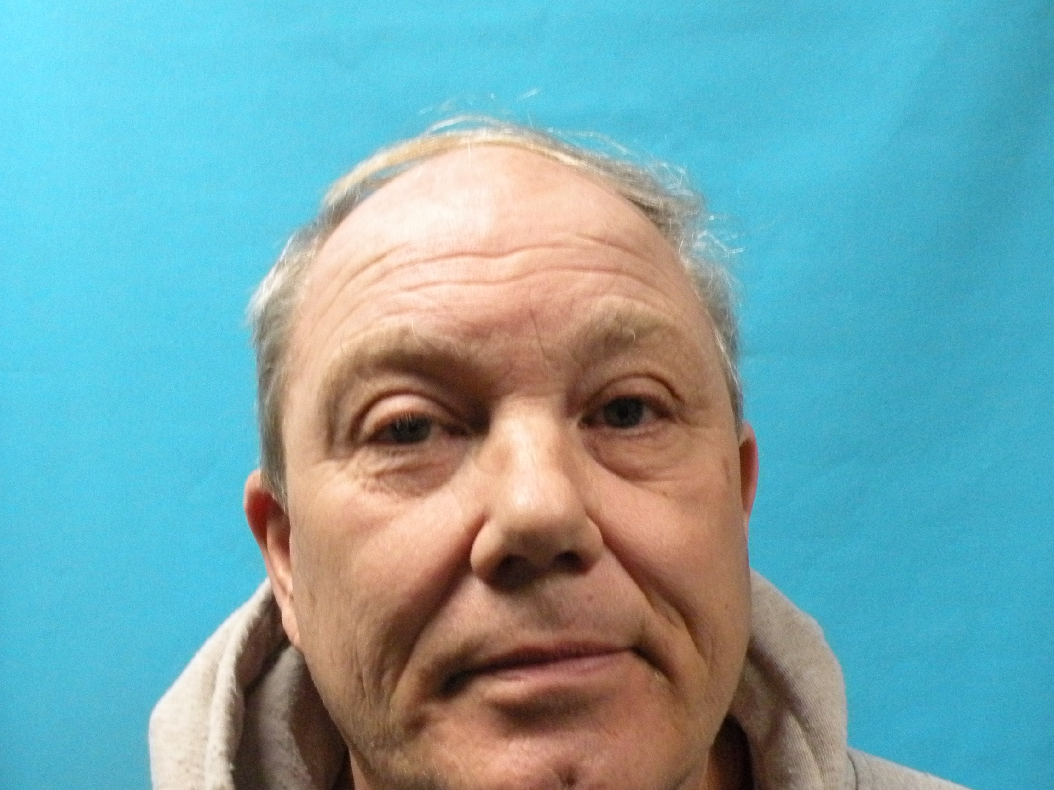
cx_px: 481
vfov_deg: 33.2
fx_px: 1309
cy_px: 557
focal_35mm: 43
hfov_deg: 43.8
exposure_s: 1/57.3
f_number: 2.8
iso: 400
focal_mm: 4.7
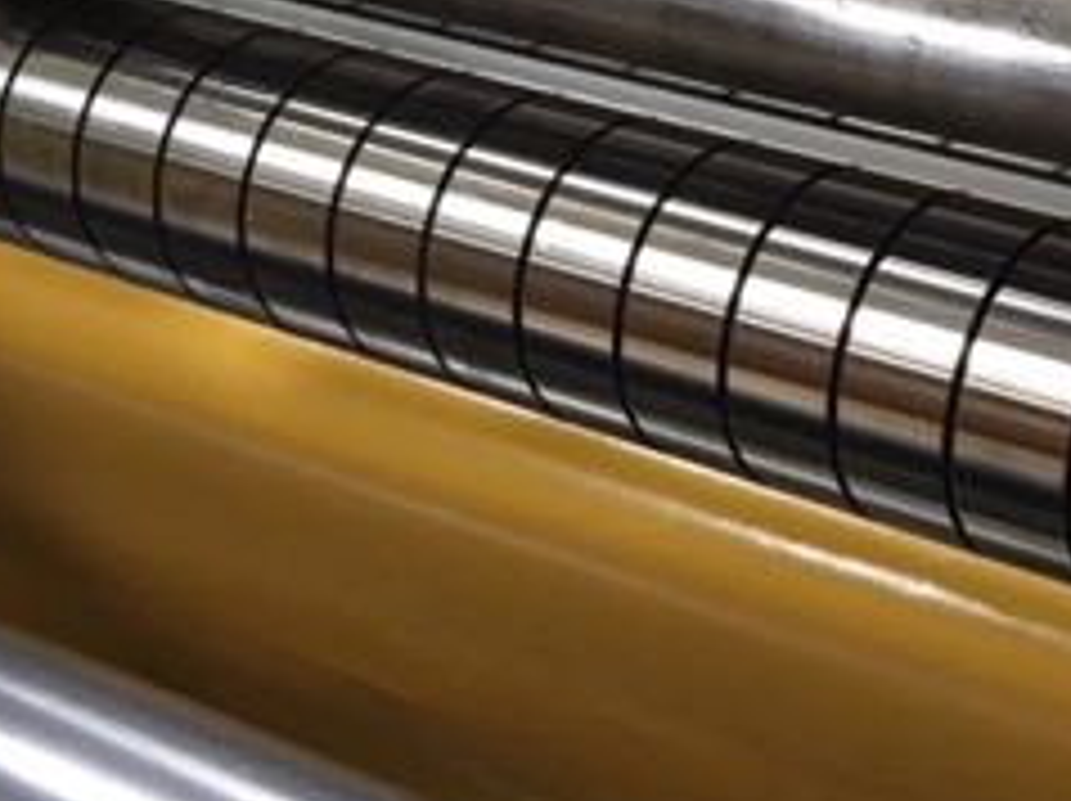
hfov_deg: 23.9
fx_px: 2411
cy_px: 328
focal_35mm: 78
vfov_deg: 18.8
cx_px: 1089
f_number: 2.2
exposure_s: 1/17
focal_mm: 4.15
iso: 200
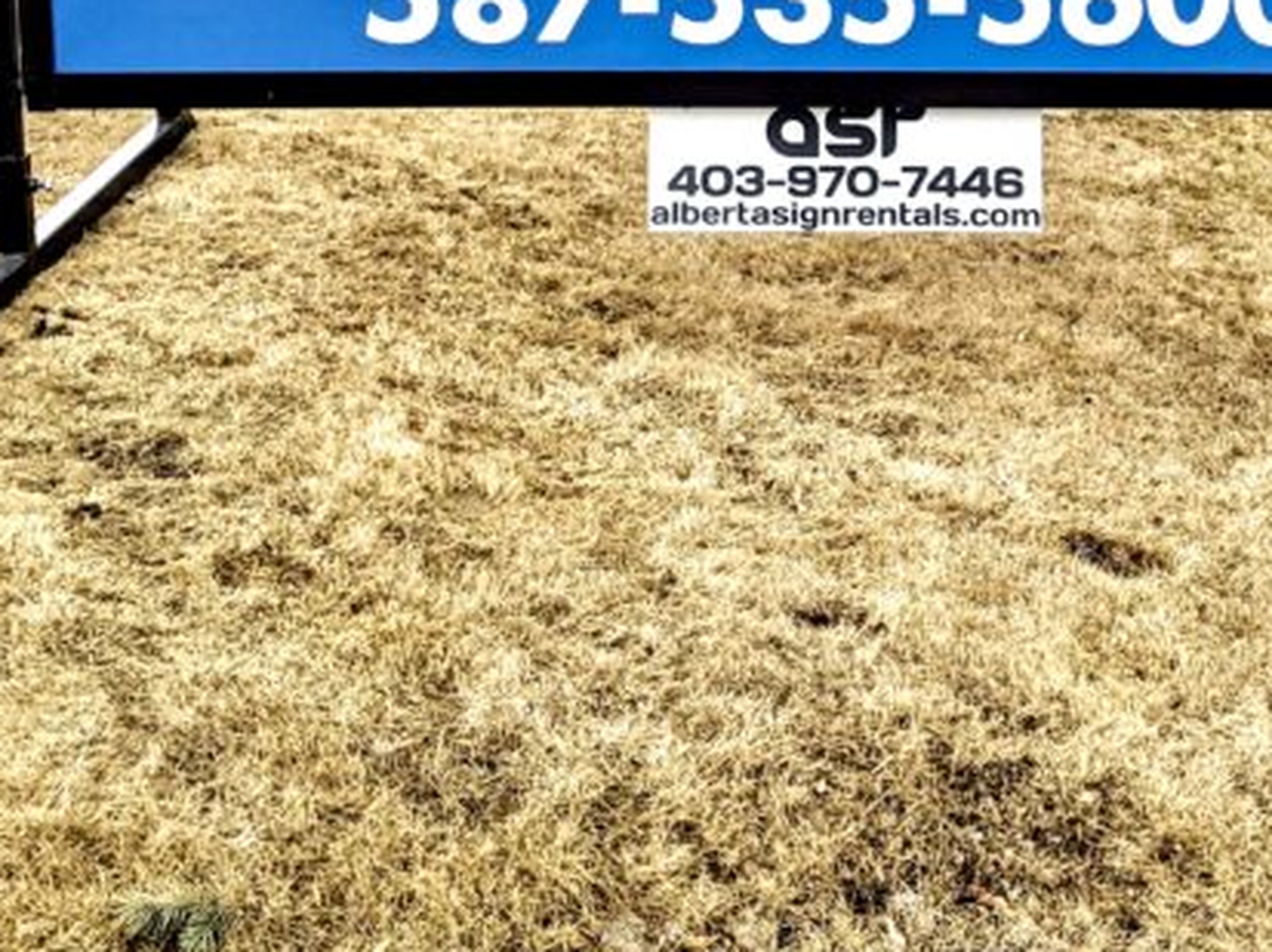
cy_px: -15
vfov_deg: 21.1
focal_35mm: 67
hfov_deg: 28.8
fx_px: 2460
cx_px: 865
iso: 63
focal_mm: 4.44
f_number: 1.8
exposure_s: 1/2611
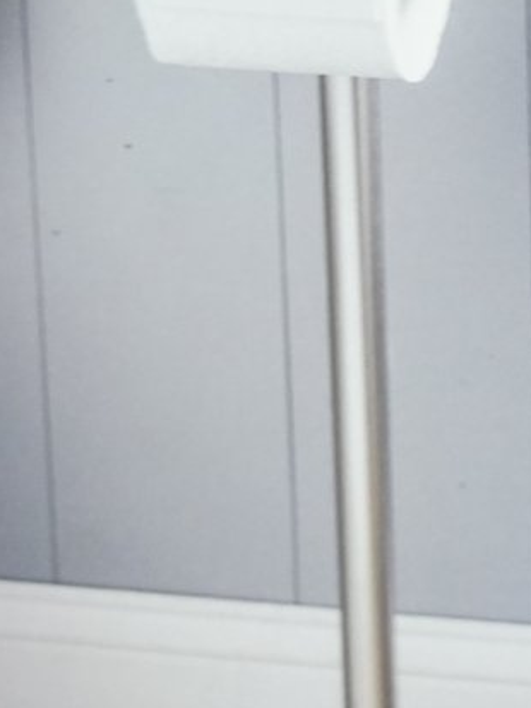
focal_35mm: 205
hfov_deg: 7.2
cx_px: 422
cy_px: 598
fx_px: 4191
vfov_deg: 9.6
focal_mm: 44
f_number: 2.2
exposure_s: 1/50
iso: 5000
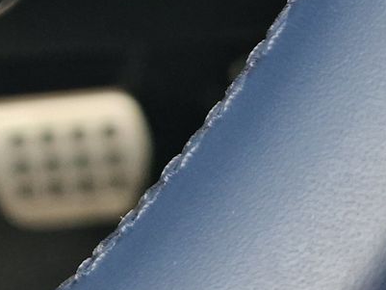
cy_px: -158
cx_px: -193
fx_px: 1182
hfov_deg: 16.8
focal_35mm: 106
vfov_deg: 13.1
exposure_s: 1/180
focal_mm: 5.4
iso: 100
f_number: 1.8
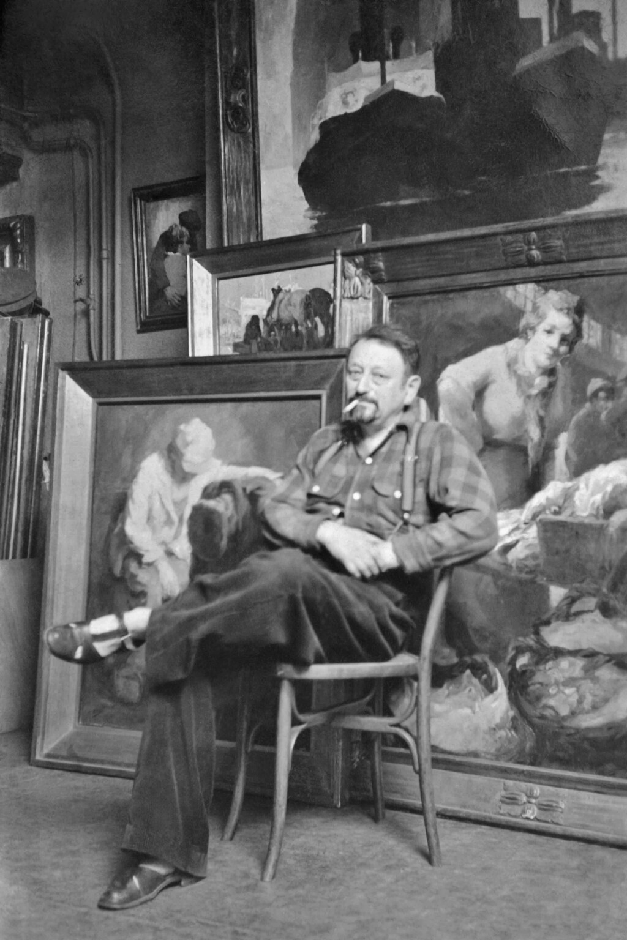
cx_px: 314
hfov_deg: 22.6
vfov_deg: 33.4
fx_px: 1567
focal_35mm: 60
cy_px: 470
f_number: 9
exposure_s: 1
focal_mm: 60
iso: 200
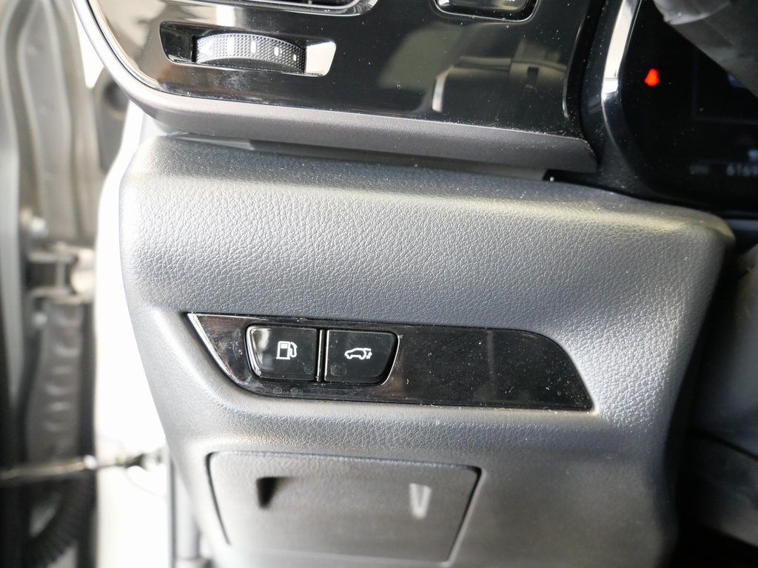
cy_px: 284
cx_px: 379
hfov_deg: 71.6
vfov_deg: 56.8
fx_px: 526
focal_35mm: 24
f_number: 3.5
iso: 3200
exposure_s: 1/15
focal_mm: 12
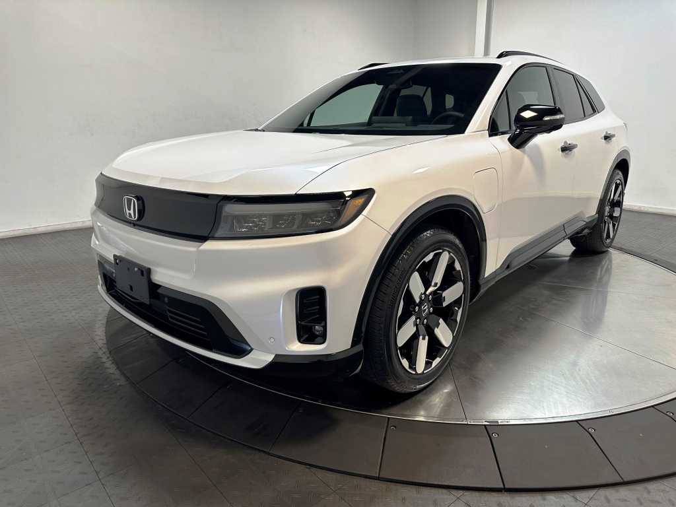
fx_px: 469
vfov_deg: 56.8
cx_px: 338
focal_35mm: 24
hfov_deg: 71.6
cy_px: 254
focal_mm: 6.86
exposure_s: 1/60
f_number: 1.78
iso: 200
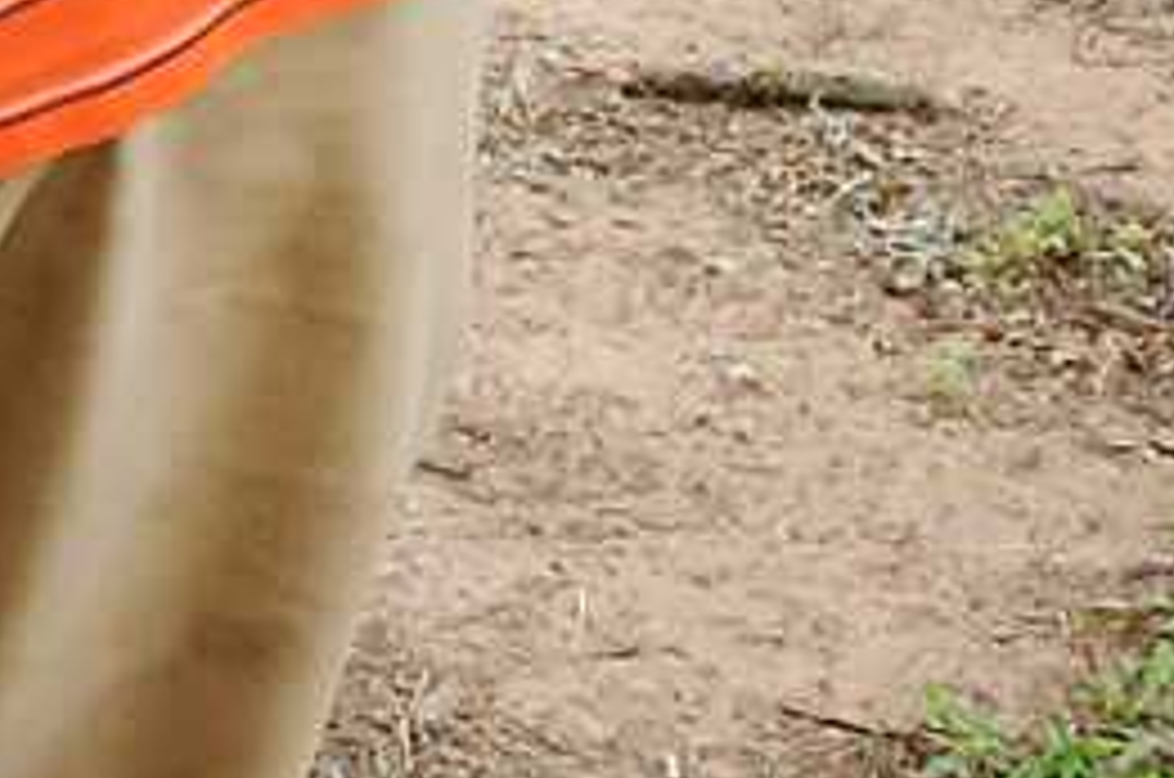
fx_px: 6901
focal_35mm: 212
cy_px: -2231
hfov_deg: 9.6
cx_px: -81
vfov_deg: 5.6
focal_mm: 18
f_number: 4
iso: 400
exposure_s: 1/250
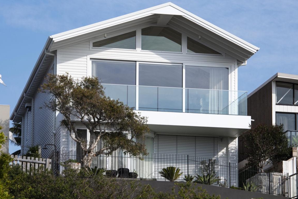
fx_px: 1250
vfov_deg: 9.1
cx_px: 144
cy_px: 97
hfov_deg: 13.6
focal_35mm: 151
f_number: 13
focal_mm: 135
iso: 250
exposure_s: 1/320
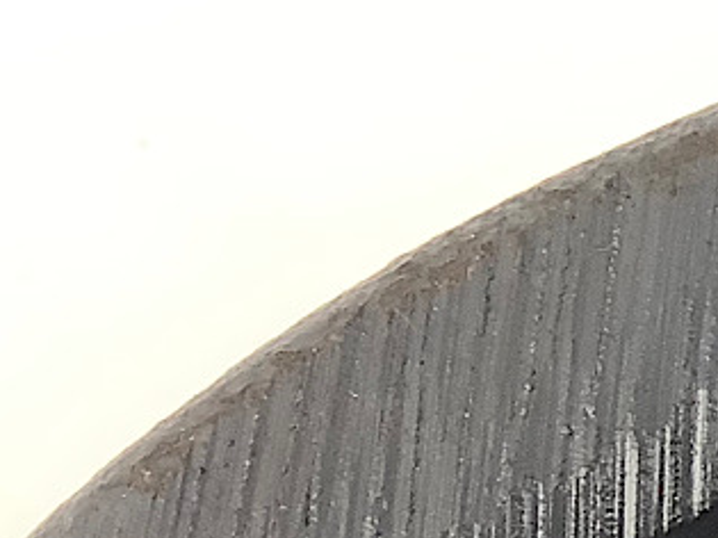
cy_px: 768
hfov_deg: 14.6
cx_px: 1335
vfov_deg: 12.1
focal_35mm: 117
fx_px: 2426
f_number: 2.4
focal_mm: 3.3
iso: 100
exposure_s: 1/50
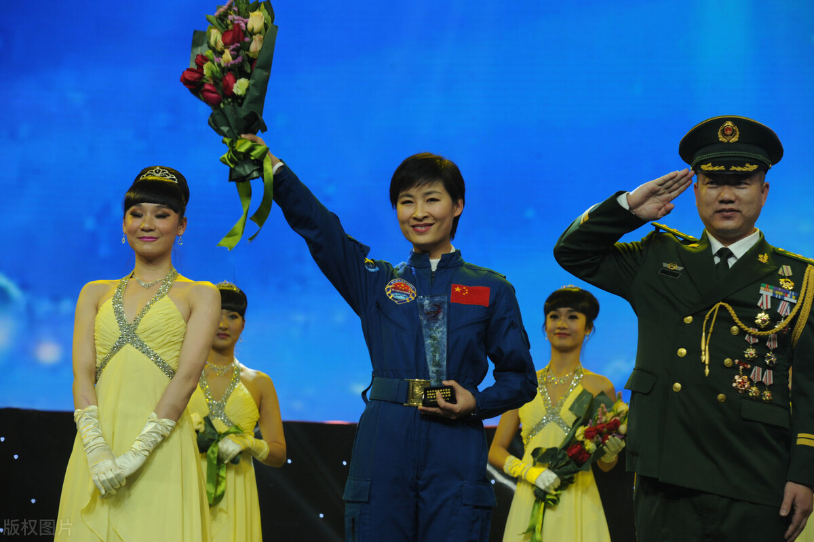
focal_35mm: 135
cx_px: 407
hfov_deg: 15.2
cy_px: 271
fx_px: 3051
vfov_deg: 10.2
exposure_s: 1/100
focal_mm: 135
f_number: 7.1
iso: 640
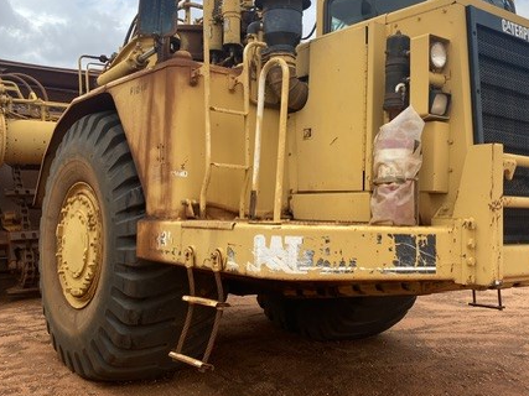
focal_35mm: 39
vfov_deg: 36.8
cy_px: 192
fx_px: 596
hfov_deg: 47.9
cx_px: 280
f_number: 1.8
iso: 32
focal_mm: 4.25
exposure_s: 1/2183
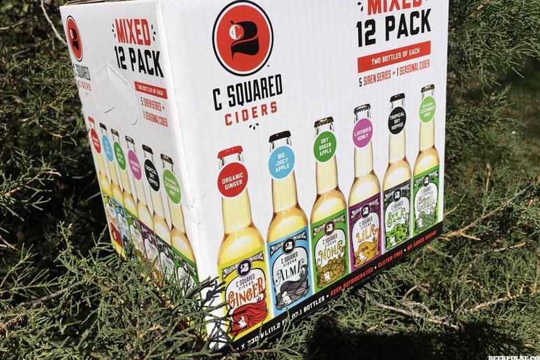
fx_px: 465
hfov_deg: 60.3
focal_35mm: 31
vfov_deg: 42.2
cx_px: 269
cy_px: 153
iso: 25
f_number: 2.2
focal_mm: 4.15
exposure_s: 1/3663
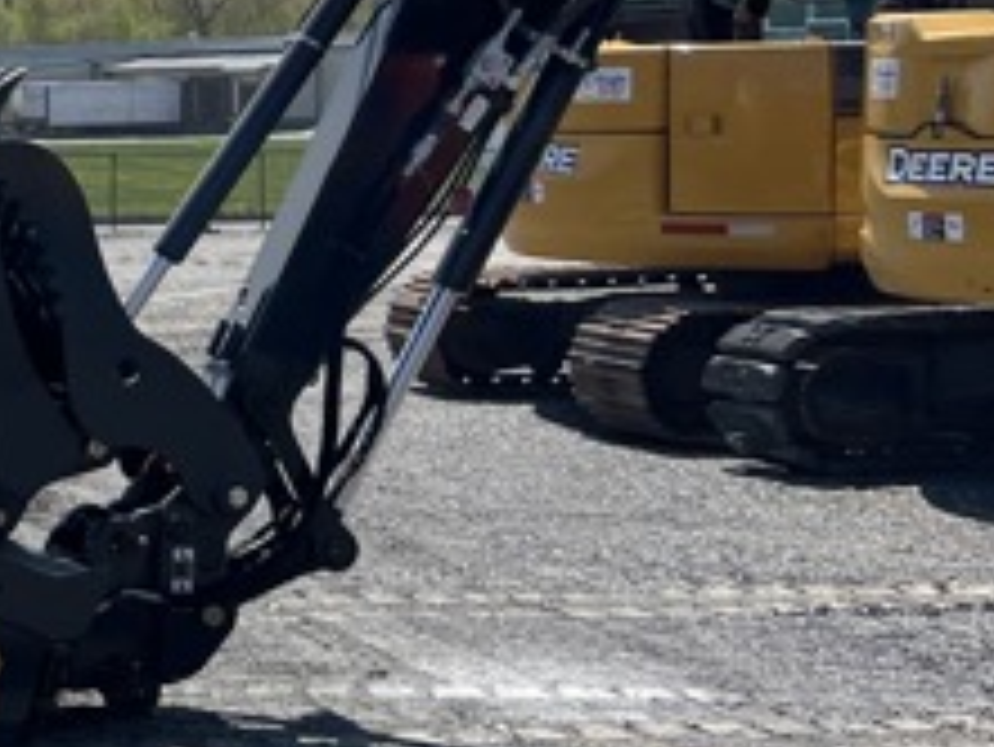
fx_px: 2729
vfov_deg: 15.5
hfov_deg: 17.1
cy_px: 178
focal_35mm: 95
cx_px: -765
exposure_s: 1/6211
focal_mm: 5.7
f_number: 1.5
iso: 50
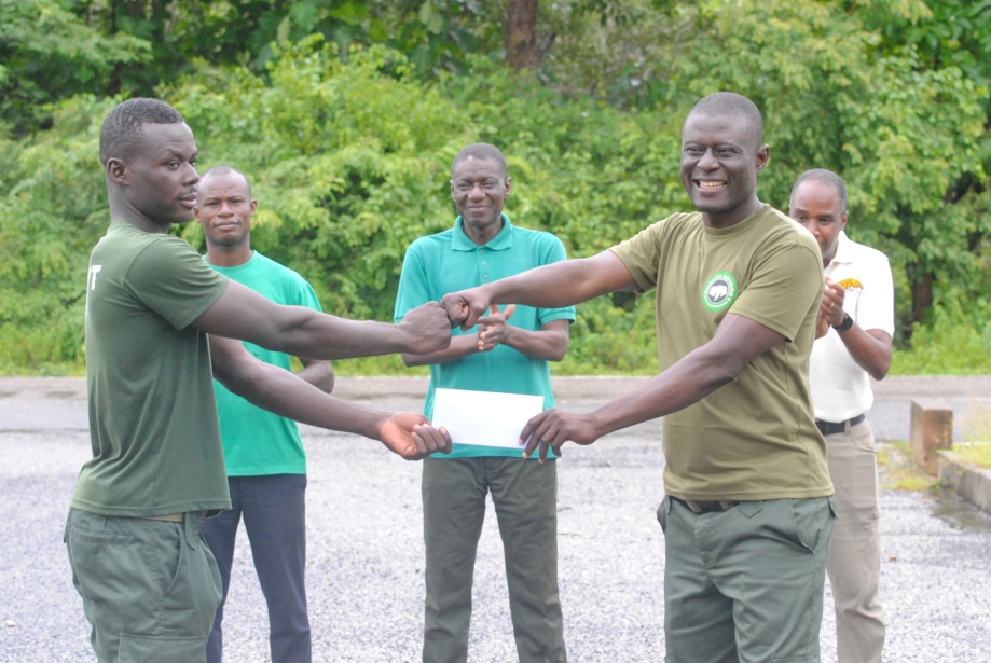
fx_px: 3224
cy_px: 316
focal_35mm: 117
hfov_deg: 17.5
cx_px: 527
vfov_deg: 11.7
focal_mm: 70
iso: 800
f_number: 5.6
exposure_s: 1/125
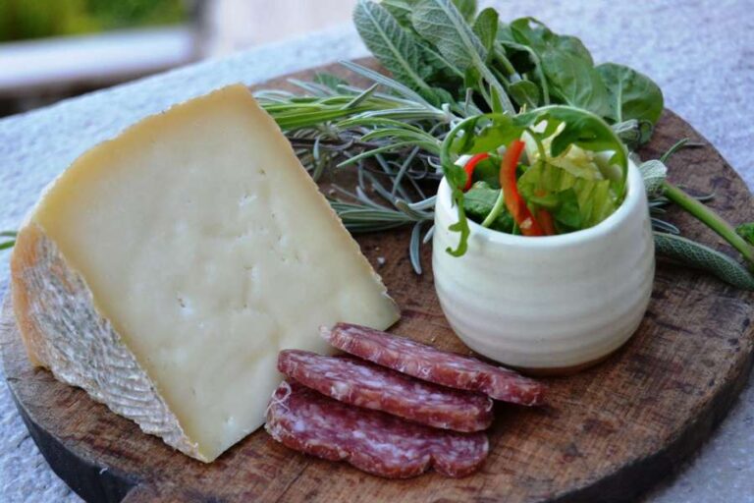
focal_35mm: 82
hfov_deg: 24.6
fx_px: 1728
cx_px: 377
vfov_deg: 16.6
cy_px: 252
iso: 720
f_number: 5.6
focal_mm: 55
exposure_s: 1/60
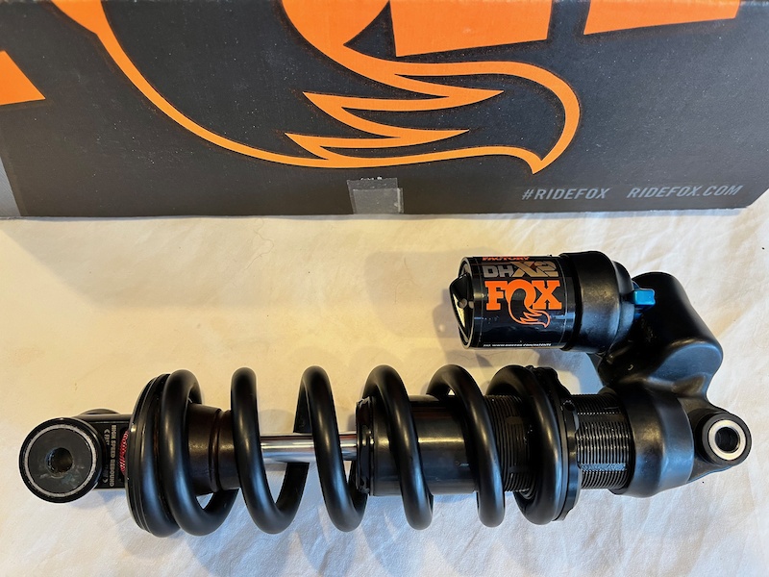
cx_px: 384
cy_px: 288
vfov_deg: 53.1
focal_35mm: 26
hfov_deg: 67.3
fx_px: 578
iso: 125
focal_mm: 5.1
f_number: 1.6
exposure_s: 1/50
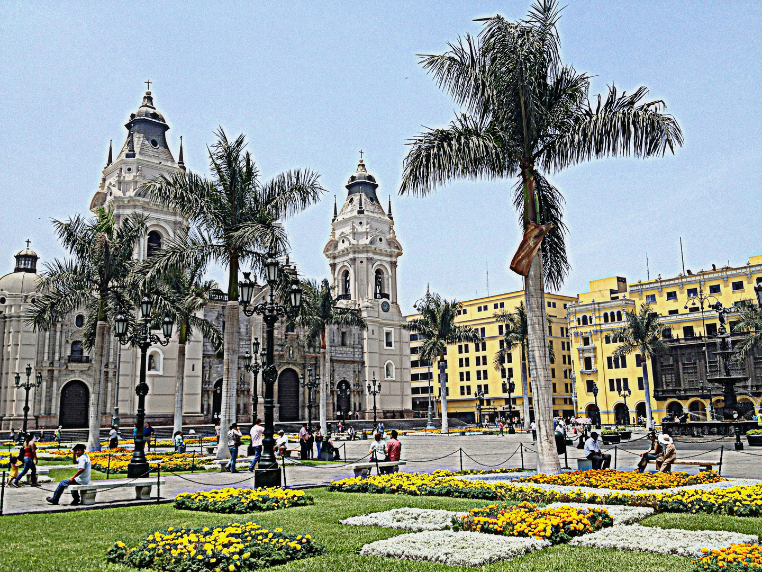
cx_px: 381
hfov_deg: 52.6
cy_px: 286
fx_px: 770
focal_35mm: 35
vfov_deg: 40.7
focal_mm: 4.28
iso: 64
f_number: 2.4
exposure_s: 1/1493
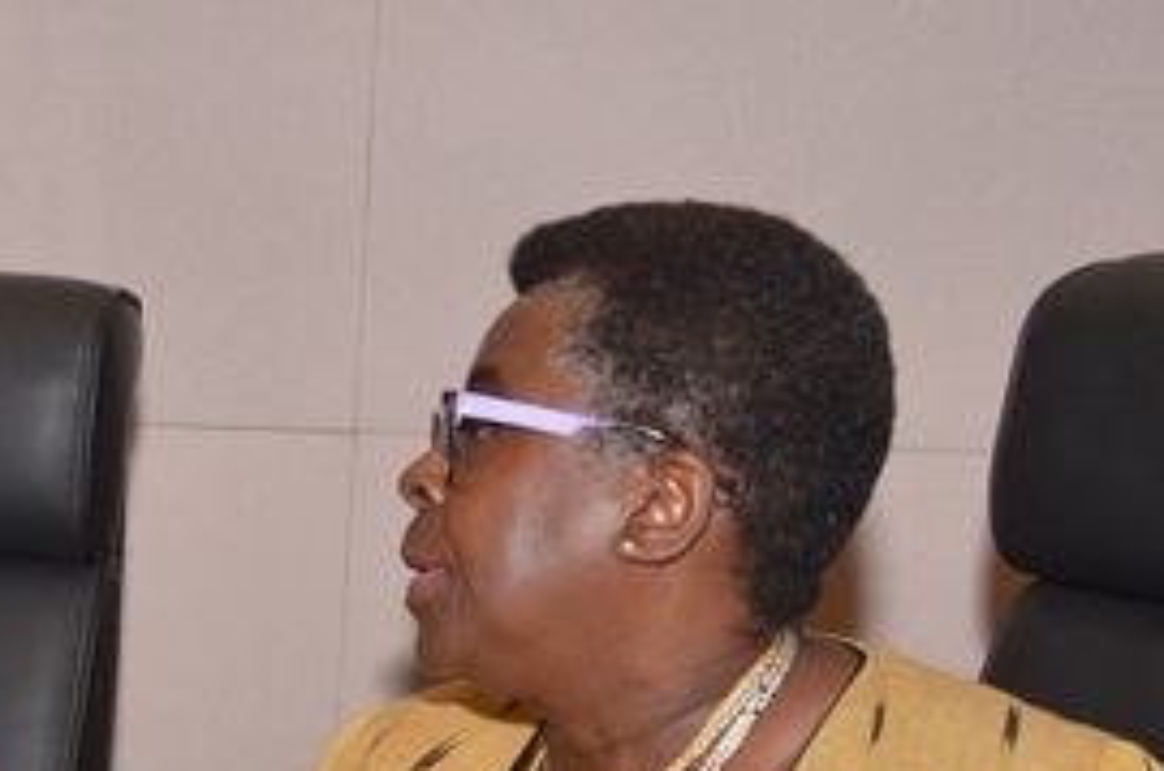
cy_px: 1004
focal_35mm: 89
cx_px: -384
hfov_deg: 20.7
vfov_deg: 14.6
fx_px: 2873
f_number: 8
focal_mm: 20
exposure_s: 1/125
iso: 1600
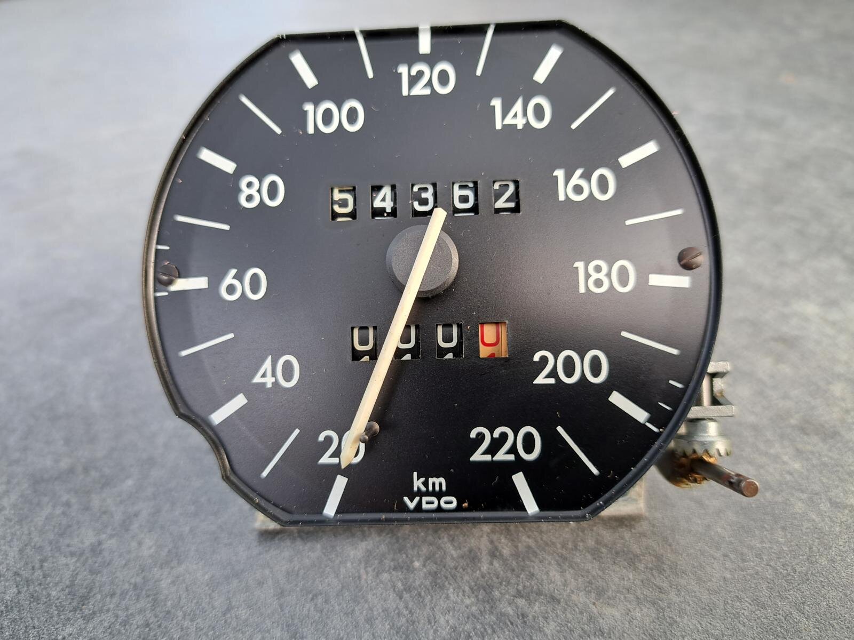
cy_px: 320
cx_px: 427
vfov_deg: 56.8
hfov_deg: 71.6
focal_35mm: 24
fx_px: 592
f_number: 1.8
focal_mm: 5.23
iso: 50
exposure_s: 1/50
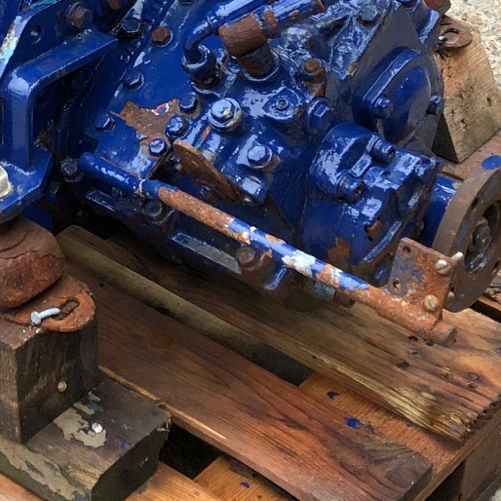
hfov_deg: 17.2
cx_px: -77
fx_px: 1588
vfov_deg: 17.7
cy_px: 54
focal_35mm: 97
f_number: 1.8
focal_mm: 4
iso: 40
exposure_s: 1/24
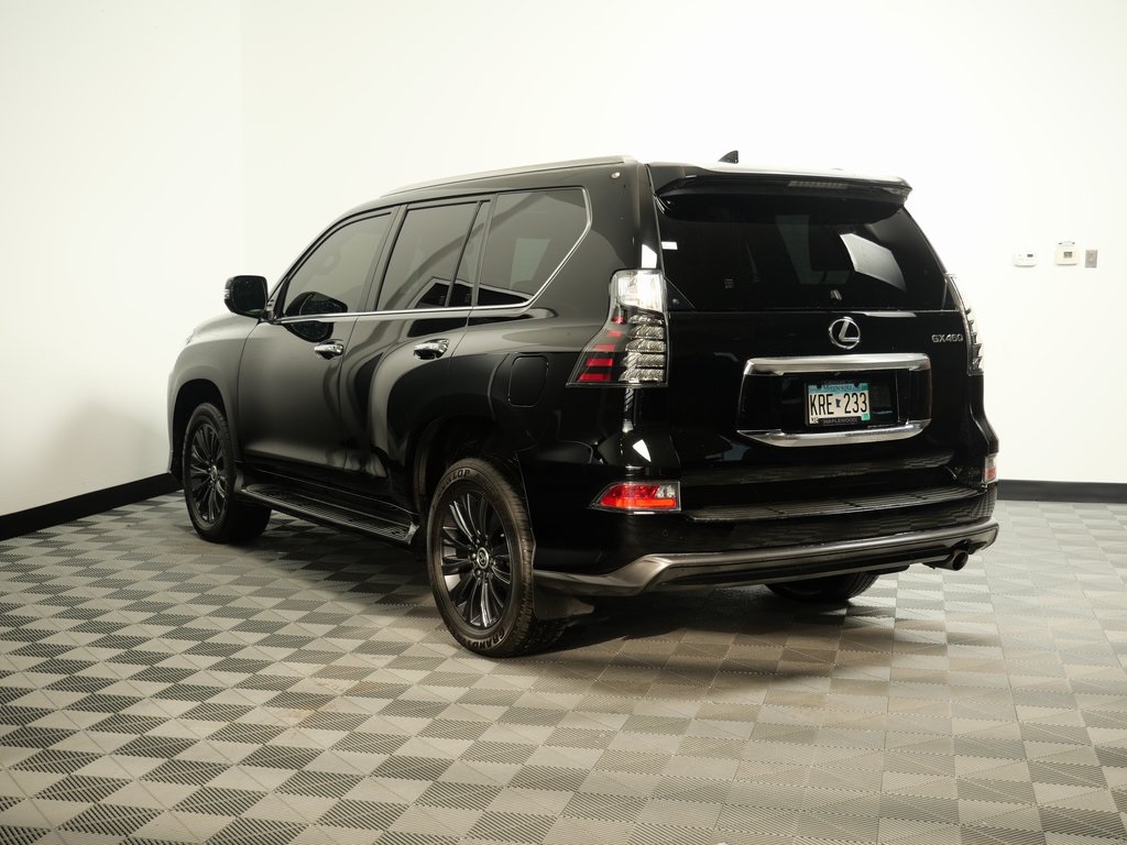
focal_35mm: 40
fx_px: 1302
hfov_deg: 46.8
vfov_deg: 36.0
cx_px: 564
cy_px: 422
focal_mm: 20
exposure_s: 1/200
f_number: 4.5
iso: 250
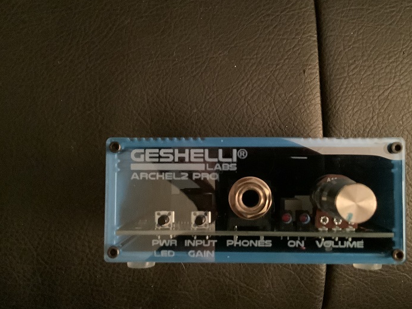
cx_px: 219
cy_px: 149
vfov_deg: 39.7
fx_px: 429
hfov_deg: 51.3
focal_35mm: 36
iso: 800
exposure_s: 1/15
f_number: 2.4
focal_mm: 3.3
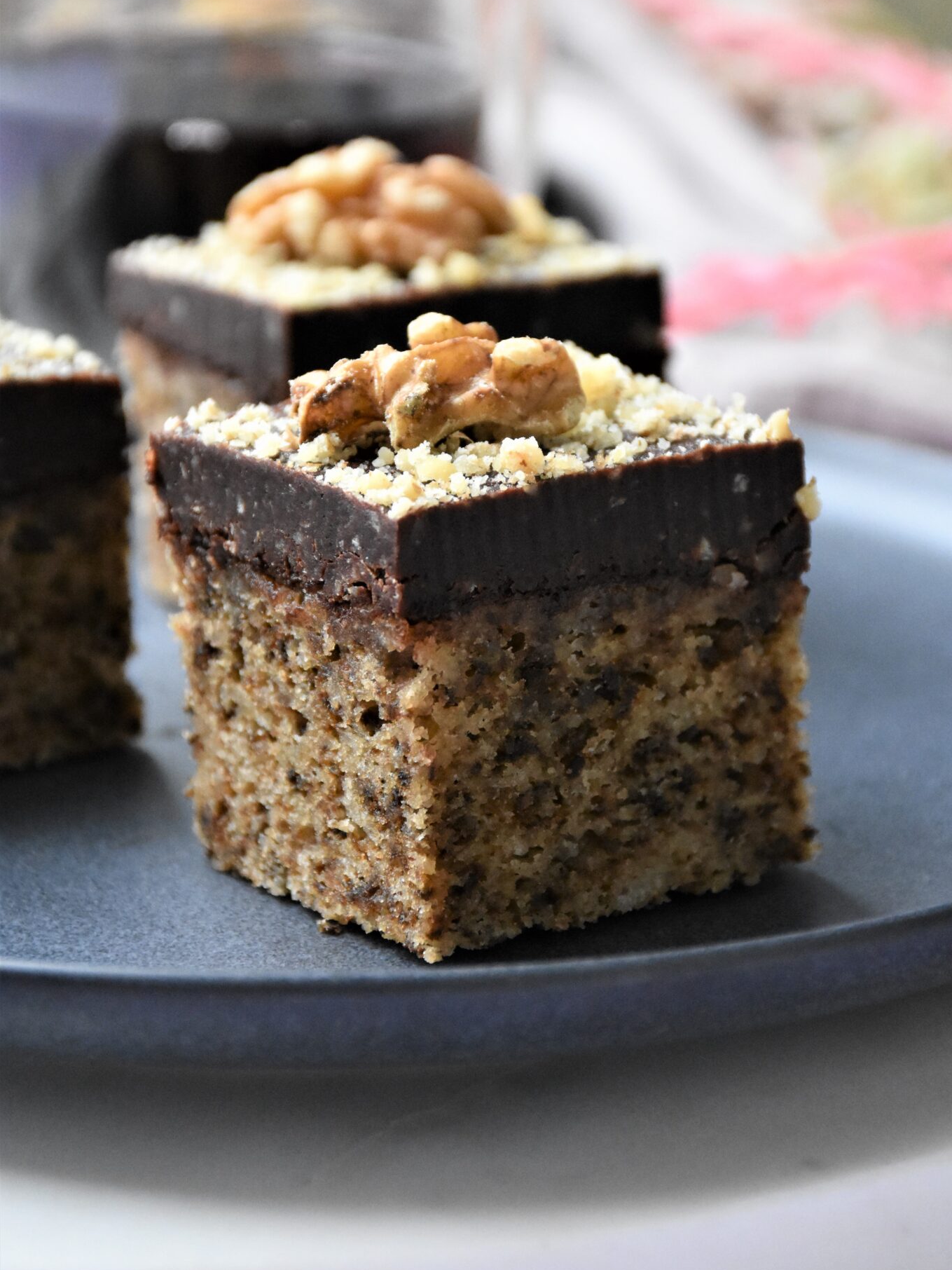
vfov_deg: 14.2
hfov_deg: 10.7
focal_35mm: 139
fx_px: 5080
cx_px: 477
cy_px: 606
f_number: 7.1
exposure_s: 1/320
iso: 5000
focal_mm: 85
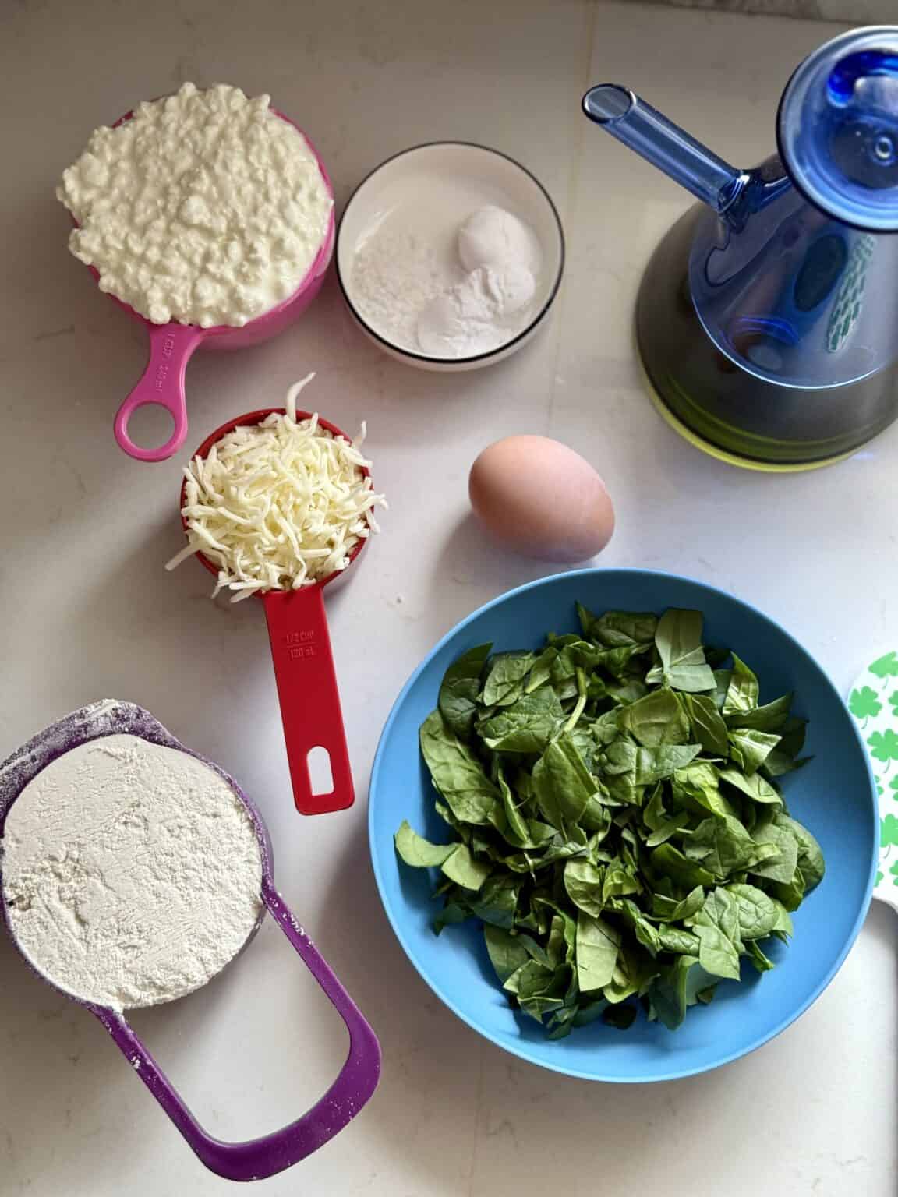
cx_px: 449
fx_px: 1660
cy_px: 598
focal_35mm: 48
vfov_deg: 39.7
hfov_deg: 30.3
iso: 100
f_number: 1.78
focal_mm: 6.76
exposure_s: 1/60
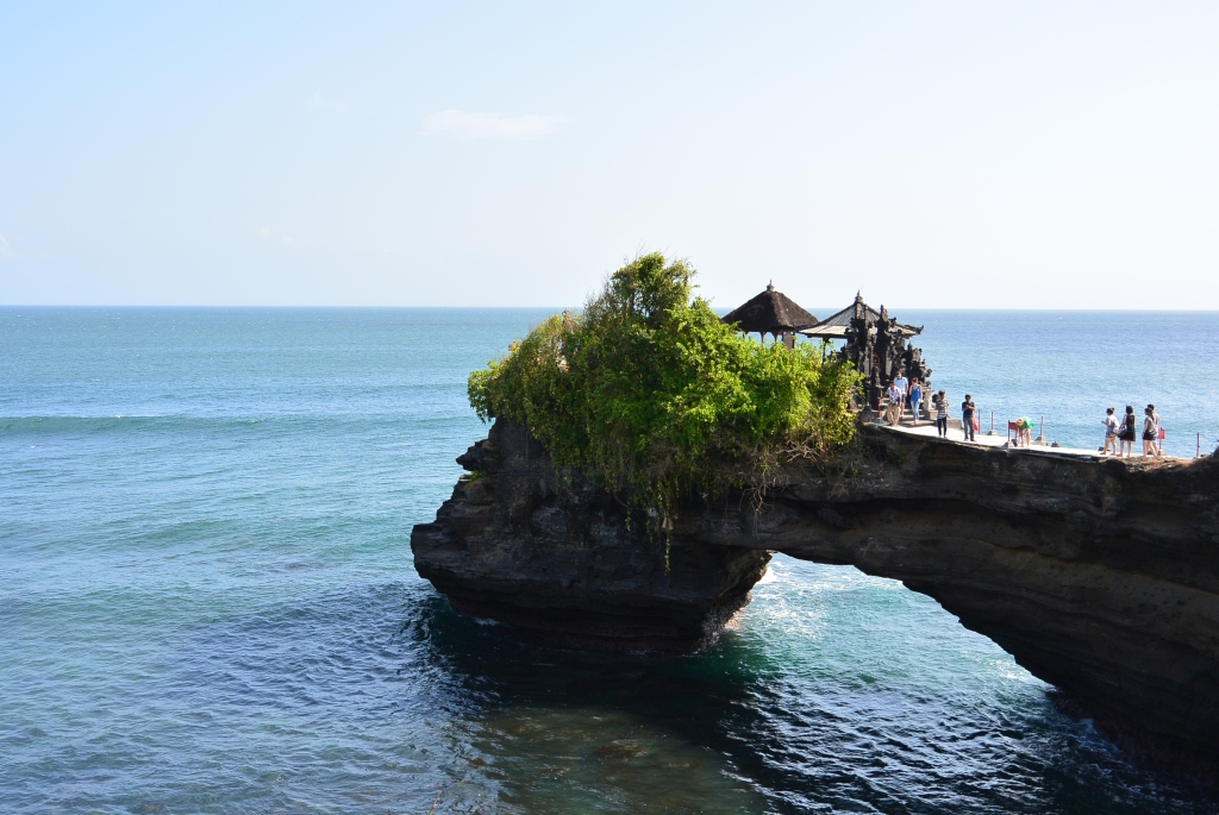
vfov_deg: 31.3
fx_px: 1457
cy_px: 408
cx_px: 610
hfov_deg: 45.4
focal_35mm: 43
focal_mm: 16.1
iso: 100
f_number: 4.2
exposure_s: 1/400
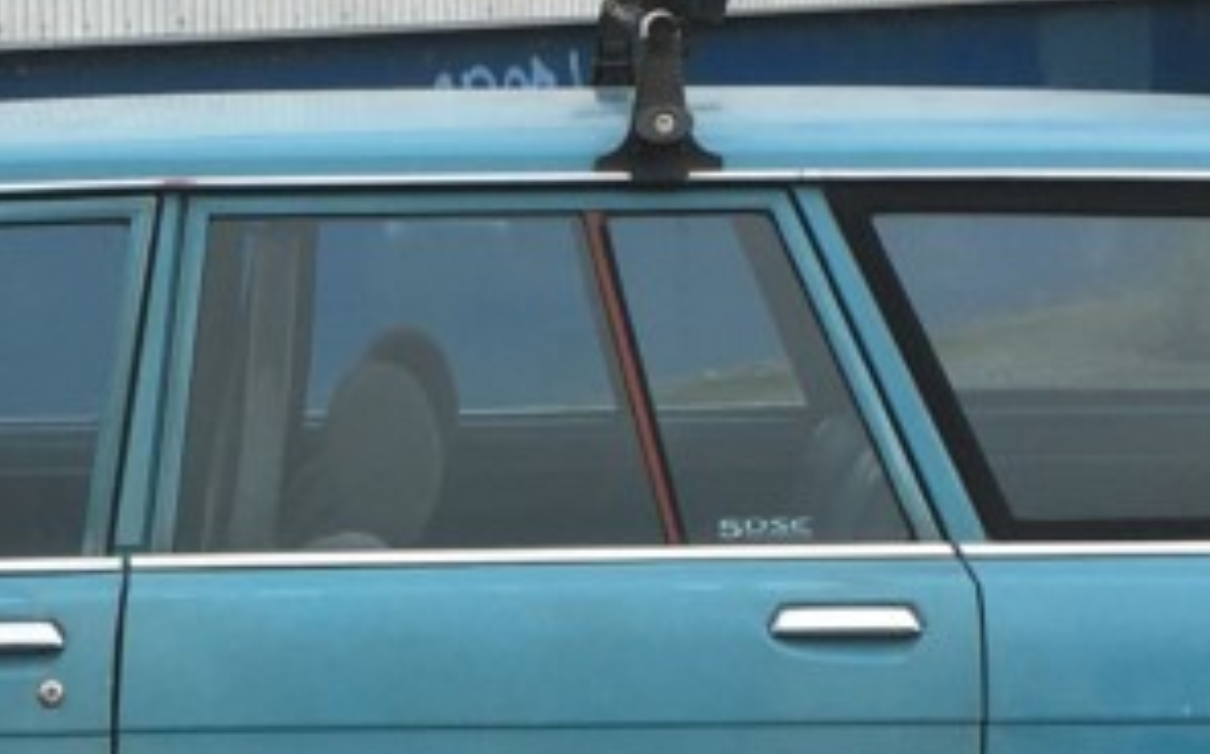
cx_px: 164
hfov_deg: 16.5
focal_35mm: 125
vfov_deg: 10.4
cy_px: 725
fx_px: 4120
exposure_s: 1/635
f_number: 2.2
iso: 25
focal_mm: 4.15
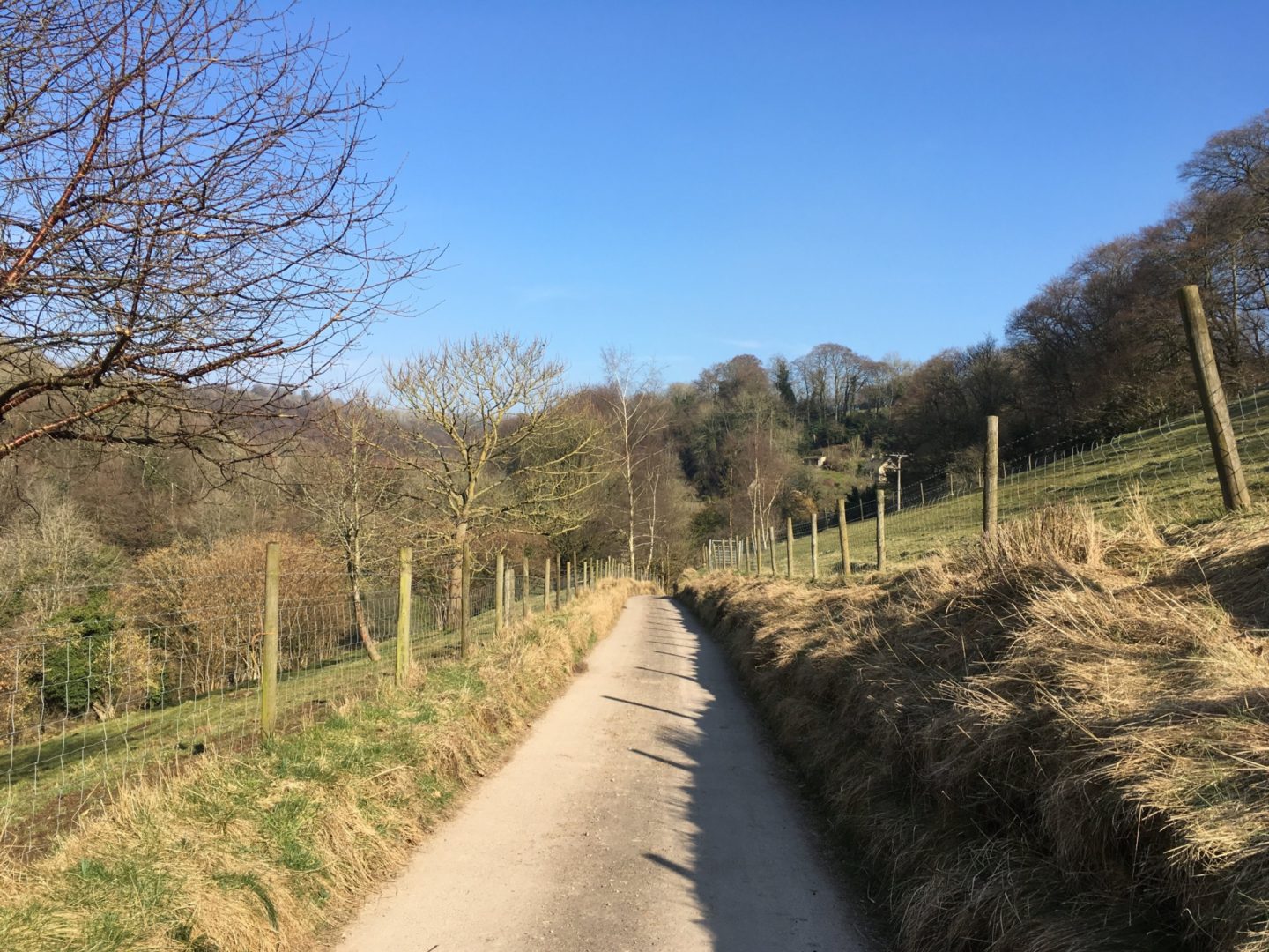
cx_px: 634
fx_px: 1063
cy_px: 476
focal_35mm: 29
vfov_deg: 48.2
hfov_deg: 61.7
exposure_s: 1/1040
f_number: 2.2
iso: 25
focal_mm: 4.15
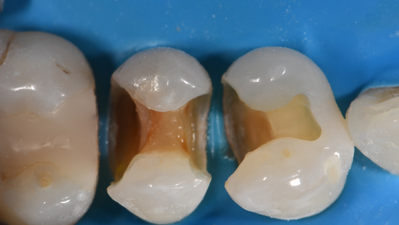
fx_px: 1746
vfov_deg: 7.4
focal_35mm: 165
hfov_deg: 13.0
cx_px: 200
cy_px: 123
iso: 200
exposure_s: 1/200
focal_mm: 105
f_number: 32
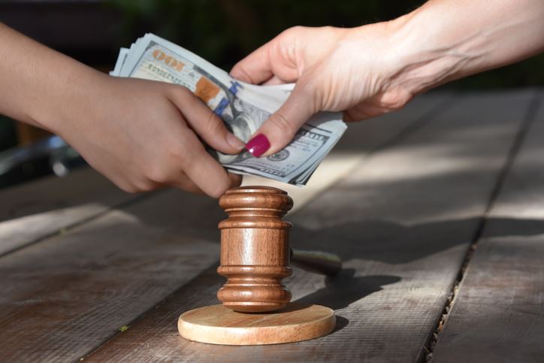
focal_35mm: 112
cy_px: 182
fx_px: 1700
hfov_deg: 18.2
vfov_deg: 12.2
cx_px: 272
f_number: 8
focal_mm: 75
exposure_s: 1/500
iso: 800
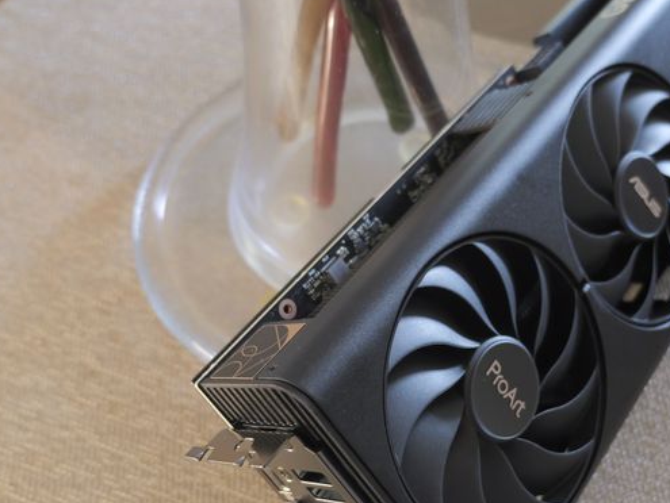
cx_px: 510
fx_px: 910
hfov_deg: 39.2
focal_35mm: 47
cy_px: 307
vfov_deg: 30.8
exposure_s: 1/30
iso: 1250
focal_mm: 12
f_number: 2.8
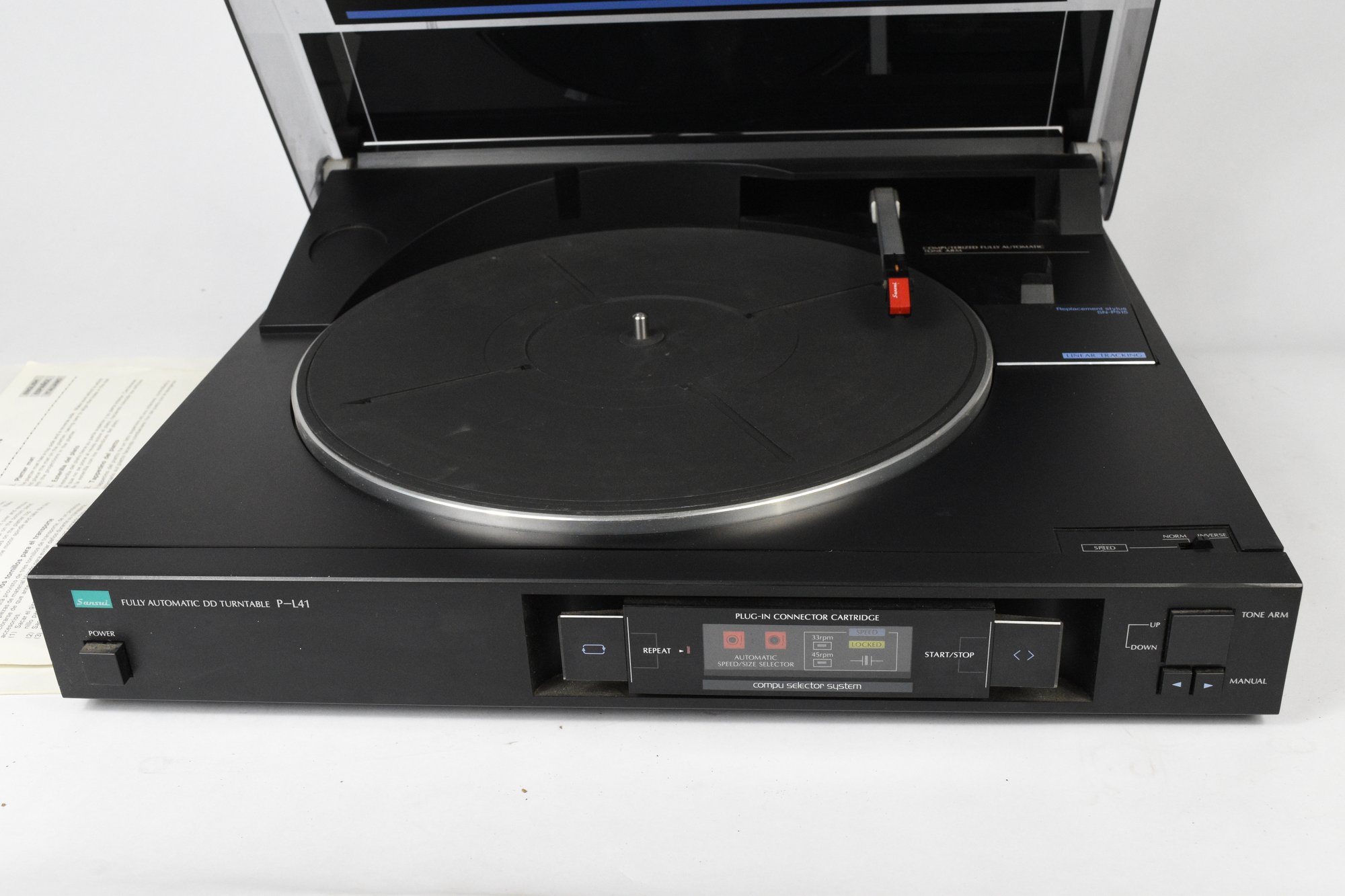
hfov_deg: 51.3
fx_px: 1401
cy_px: 448
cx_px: 672
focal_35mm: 38
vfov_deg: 35.5
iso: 2000
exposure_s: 1/160
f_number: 9
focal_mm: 25
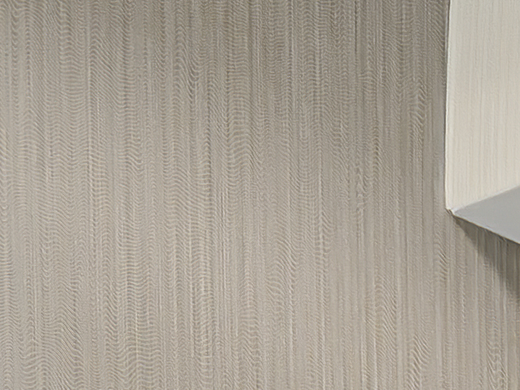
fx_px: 2328
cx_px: 1826
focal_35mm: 155
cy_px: 1321
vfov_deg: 7.8
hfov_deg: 8.8
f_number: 9
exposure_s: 1/2
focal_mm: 12
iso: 250
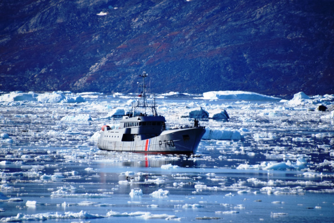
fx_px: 4175
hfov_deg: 4.6
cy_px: 112
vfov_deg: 3.1
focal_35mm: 450
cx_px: 167
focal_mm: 300
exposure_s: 1/2000
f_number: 6.3
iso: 280
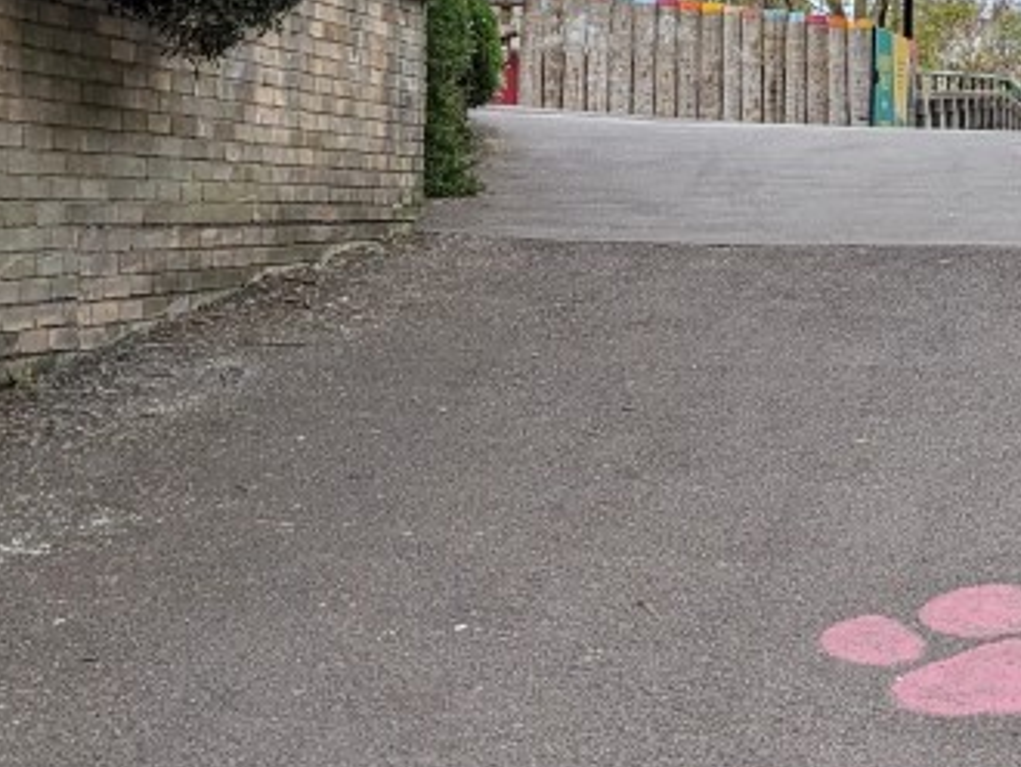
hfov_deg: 21.6
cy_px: 226
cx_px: 1044
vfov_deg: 16.9
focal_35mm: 87
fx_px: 2568
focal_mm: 6.81
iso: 47
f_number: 1.85
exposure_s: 1/1143
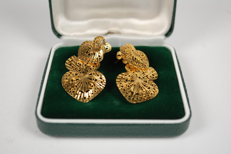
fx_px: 385
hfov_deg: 33.4
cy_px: 77
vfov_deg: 22.6
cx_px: 116
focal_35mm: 60
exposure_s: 1/125
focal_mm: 40
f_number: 5.6
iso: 200
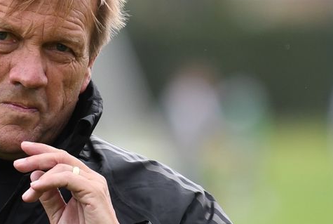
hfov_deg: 3.3
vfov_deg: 2.2
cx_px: 4
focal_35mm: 632
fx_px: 5859
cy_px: 101
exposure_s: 1/1600
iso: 400
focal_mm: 200
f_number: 2.8
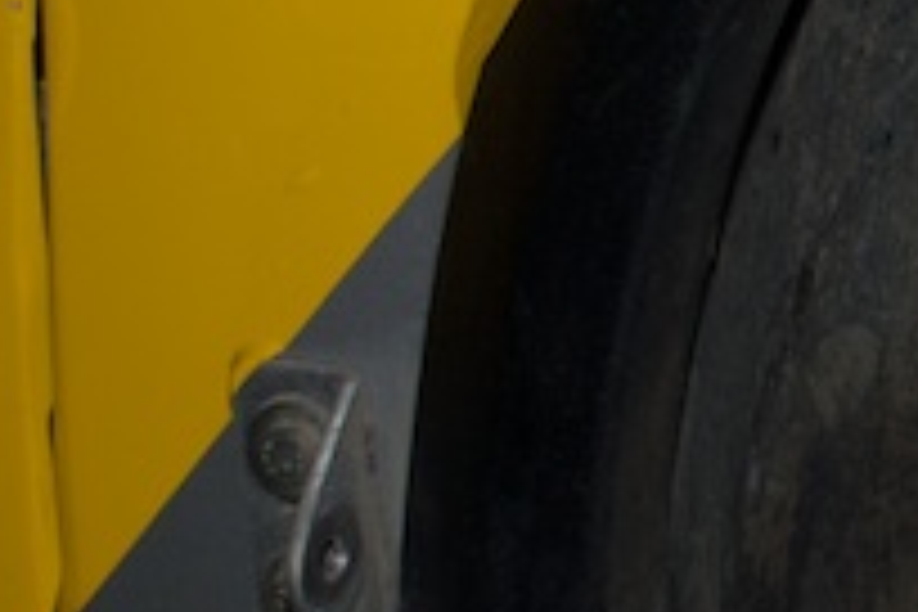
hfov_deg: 7.5
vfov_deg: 5.3
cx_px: 2300
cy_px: -232
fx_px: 6527
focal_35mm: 256
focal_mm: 34
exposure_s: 1/60
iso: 100
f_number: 5
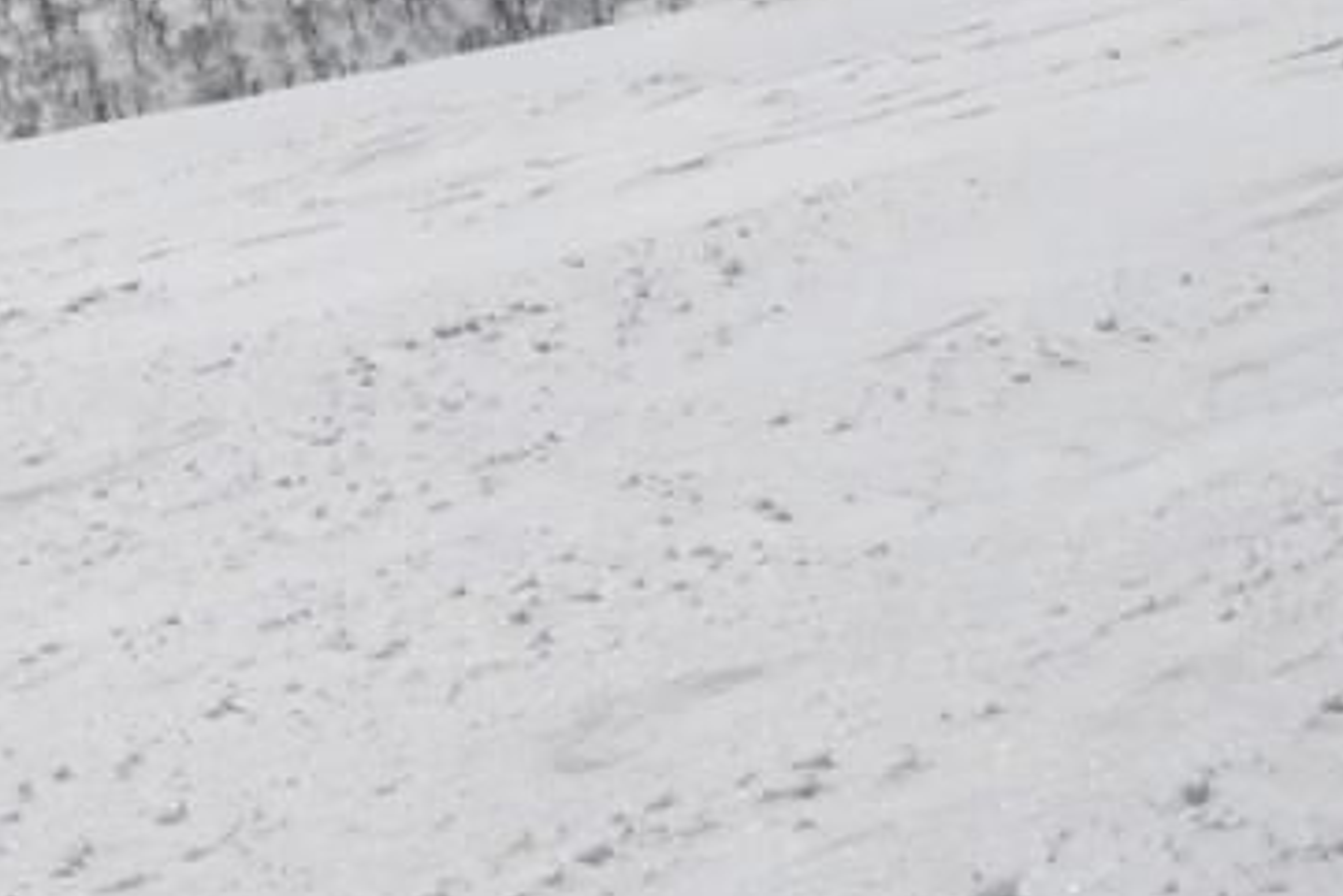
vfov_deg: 7.7
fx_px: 6605
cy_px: -193
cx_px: 93
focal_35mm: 177
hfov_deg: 11.5
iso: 400
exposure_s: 1/1250
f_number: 18
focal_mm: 44
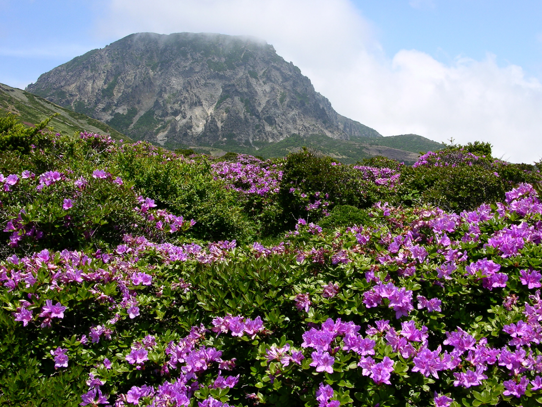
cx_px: 289
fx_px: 673
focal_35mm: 43
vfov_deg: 33.5
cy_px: 158
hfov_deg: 43.8
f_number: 8
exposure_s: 1/150
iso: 50
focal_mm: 8.9
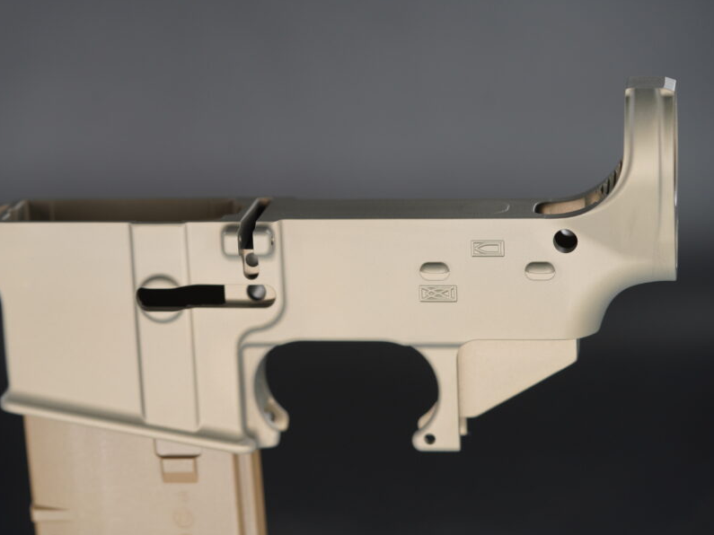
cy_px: 267
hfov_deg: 20.0
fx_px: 2021
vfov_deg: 15.1
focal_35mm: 98
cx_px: 338
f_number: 4
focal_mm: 90
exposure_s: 1/100
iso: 250
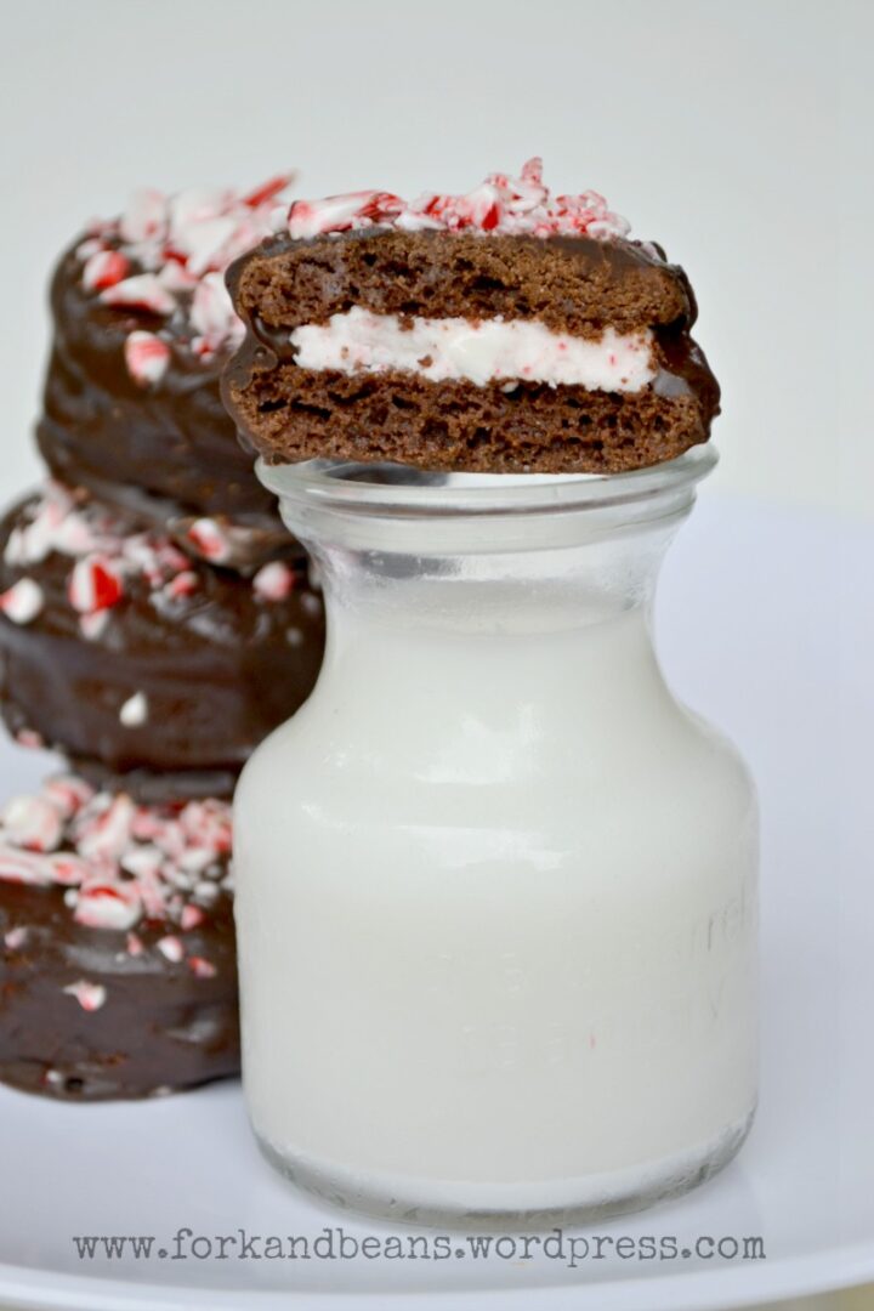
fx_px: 3004
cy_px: 656
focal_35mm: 82
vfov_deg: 24.6
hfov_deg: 16.6
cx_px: 437
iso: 200
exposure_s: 1/125
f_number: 5.6
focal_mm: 55
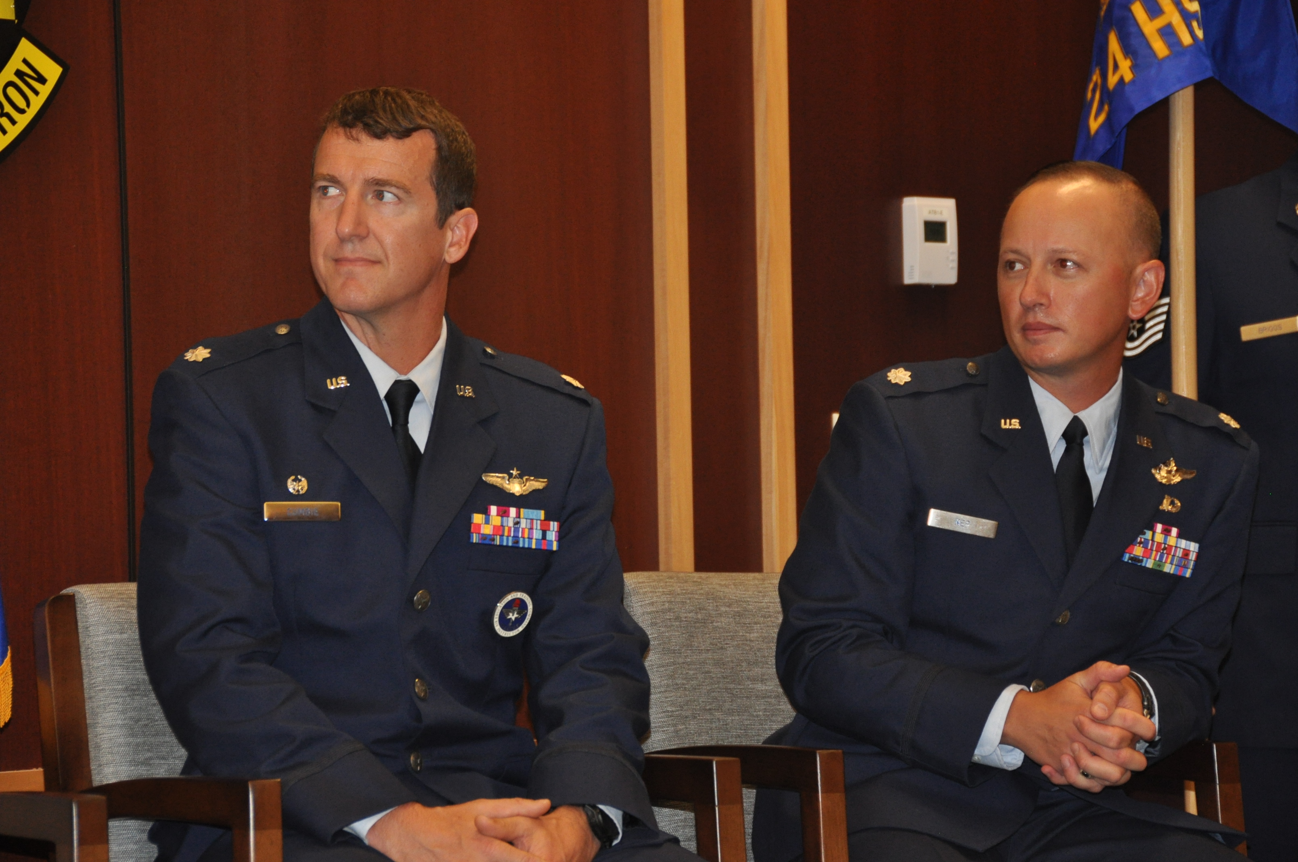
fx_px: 4862
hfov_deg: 15.2
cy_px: 431
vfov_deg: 10.1
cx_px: 649
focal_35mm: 135
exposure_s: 1/60
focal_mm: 90
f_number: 5.3
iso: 800
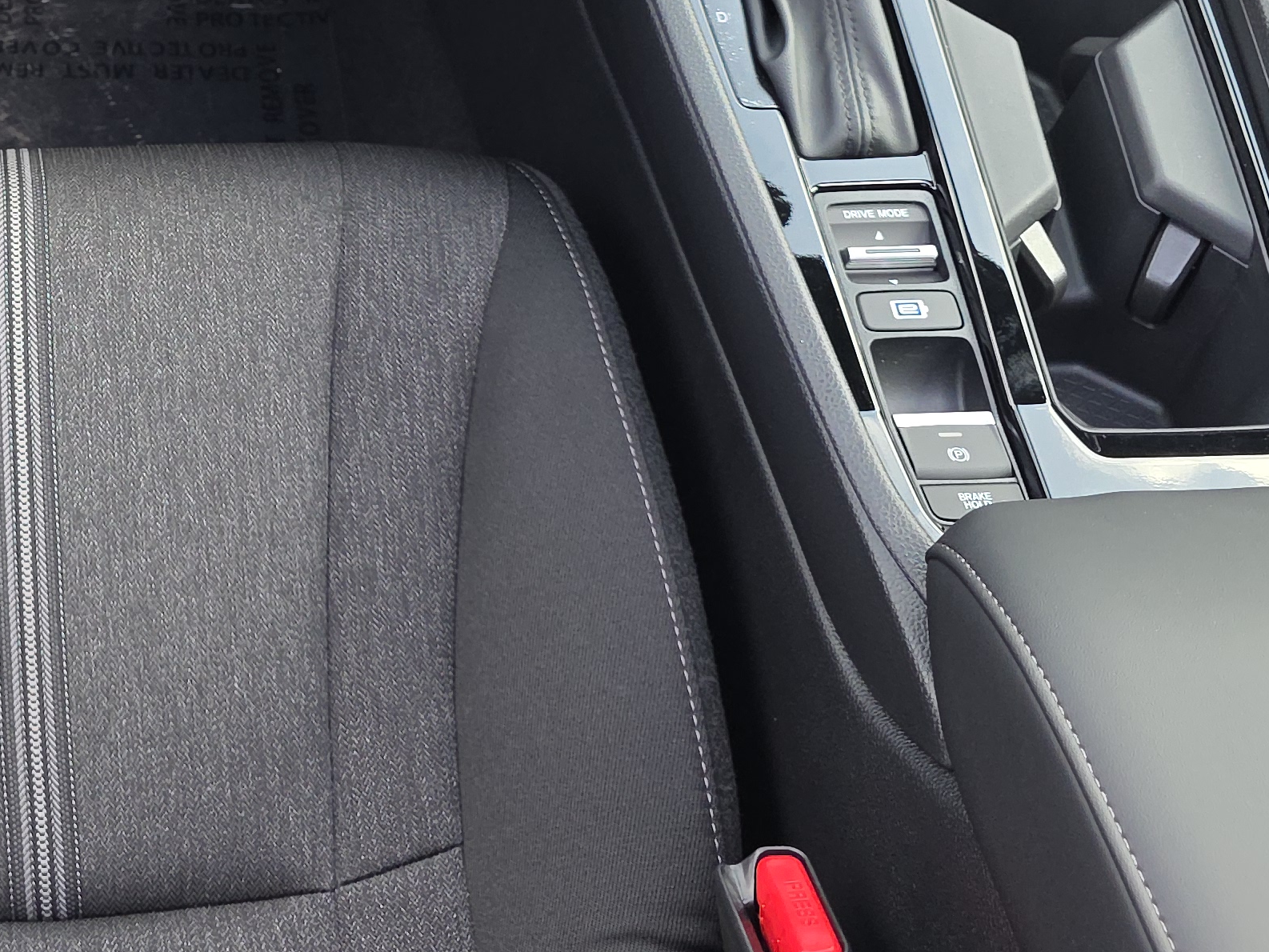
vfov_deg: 23.3
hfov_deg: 30.9
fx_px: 2127
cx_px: 16
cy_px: -164
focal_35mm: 58
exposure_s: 1/180
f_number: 1.7
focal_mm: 6.3
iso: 64
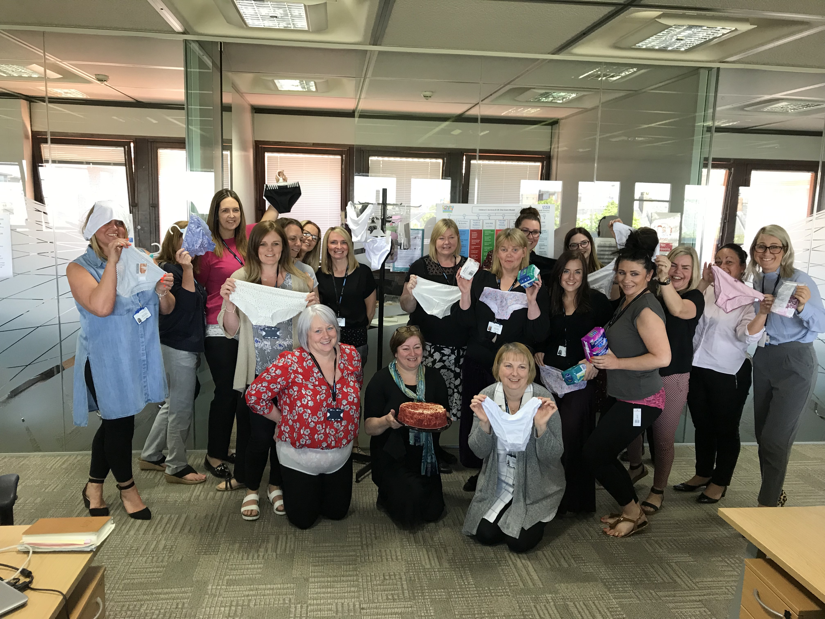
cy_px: 310
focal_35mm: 28
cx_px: 412
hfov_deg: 63.4
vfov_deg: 49.7
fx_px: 667
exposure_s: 1/33
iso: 32
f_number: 1.8
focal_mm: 3.99
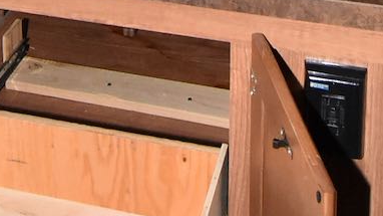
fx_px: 827
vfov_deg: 12.2
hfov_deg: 25.9
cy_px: -278
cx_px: 126
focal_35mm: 81
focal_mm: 11
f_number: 4.8
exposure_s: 1/60
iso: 3600
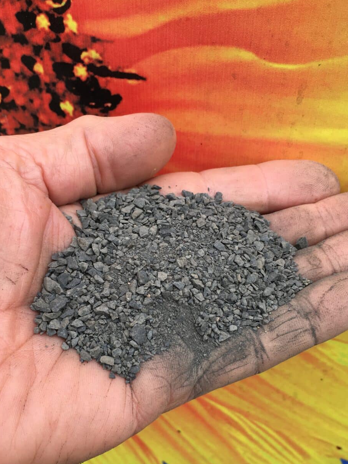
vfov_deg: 49.8
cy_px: 278
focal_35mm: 37
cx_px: 156
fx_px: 496
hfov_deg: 38.6
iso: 25
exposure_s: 1/203
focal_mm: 4.15
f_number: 2.2
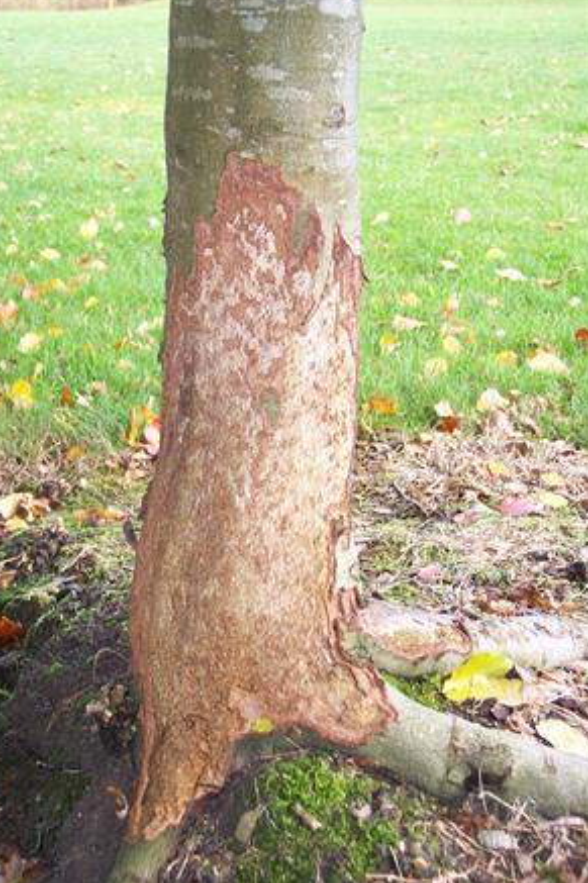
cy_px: 437
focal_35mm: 55
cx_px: 258
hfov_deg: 24.6
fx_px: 1348
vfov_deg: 36.3
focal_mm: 10.7
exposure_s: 1/60
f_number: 3.4
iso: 100
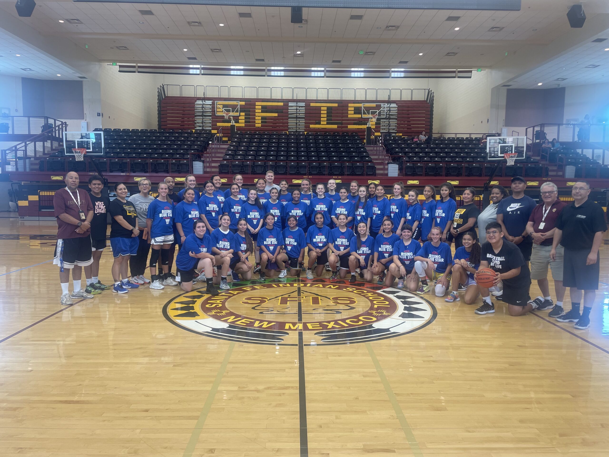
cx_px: 304
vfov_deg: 53.1
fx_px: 457
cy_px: 228
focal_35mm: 26
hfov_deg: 67.3
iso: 64
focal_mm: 4.2
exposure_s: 1/60
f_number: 1.6
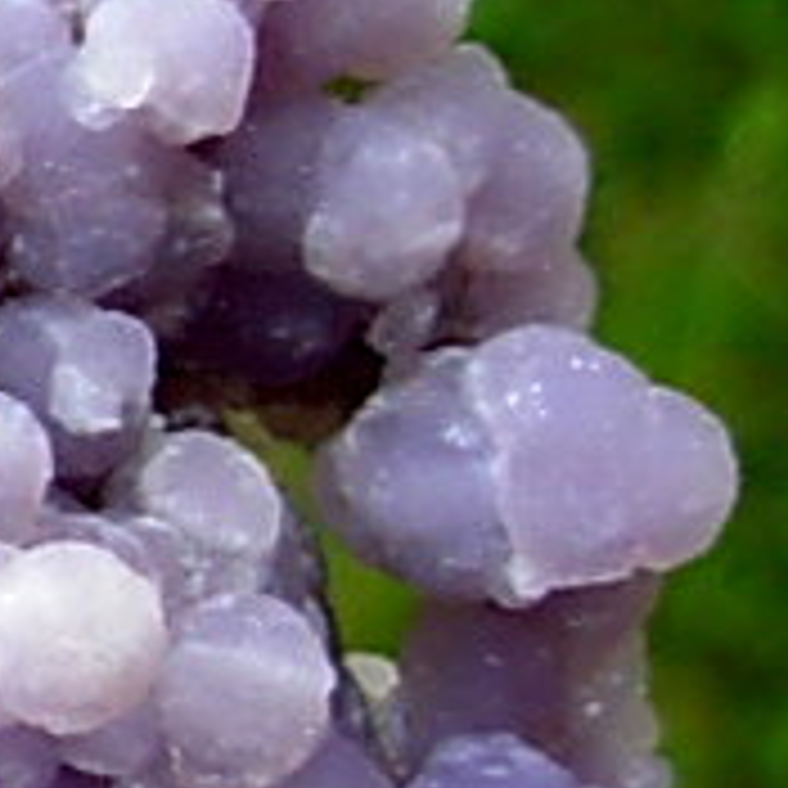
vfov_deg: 8.9
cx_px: -1292
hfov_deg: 8.0
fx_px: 5074
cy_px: 486
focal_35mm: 197
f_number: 2.9
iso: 50
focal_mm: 6.3
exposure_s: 1/222
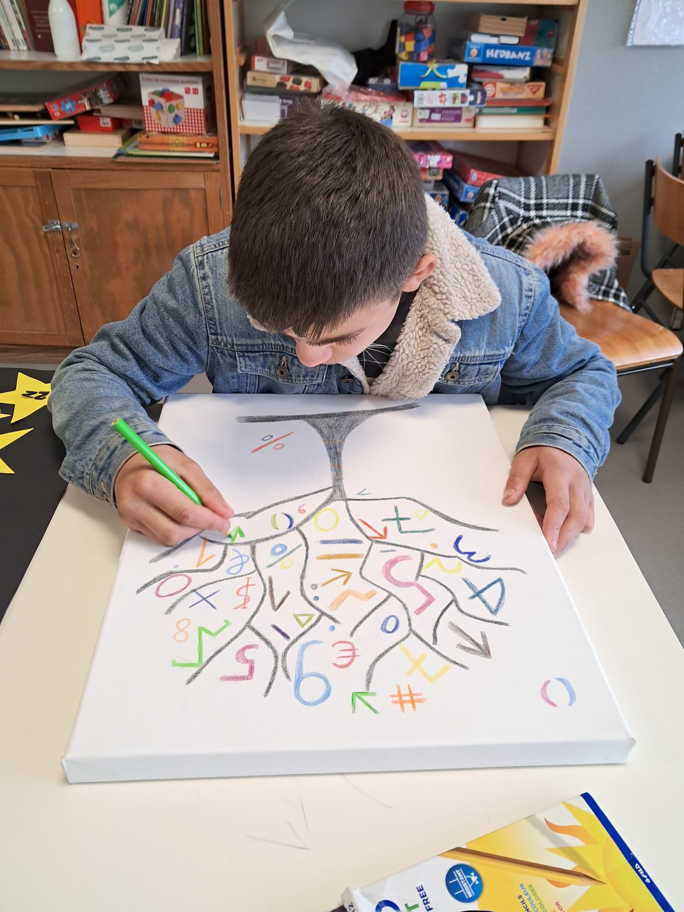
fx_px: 711
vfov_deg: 65.3
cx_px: 342
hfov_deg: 51.4
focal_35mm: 27
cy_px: 456
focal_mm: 4
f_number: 1.8
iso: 125
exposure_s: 1/50
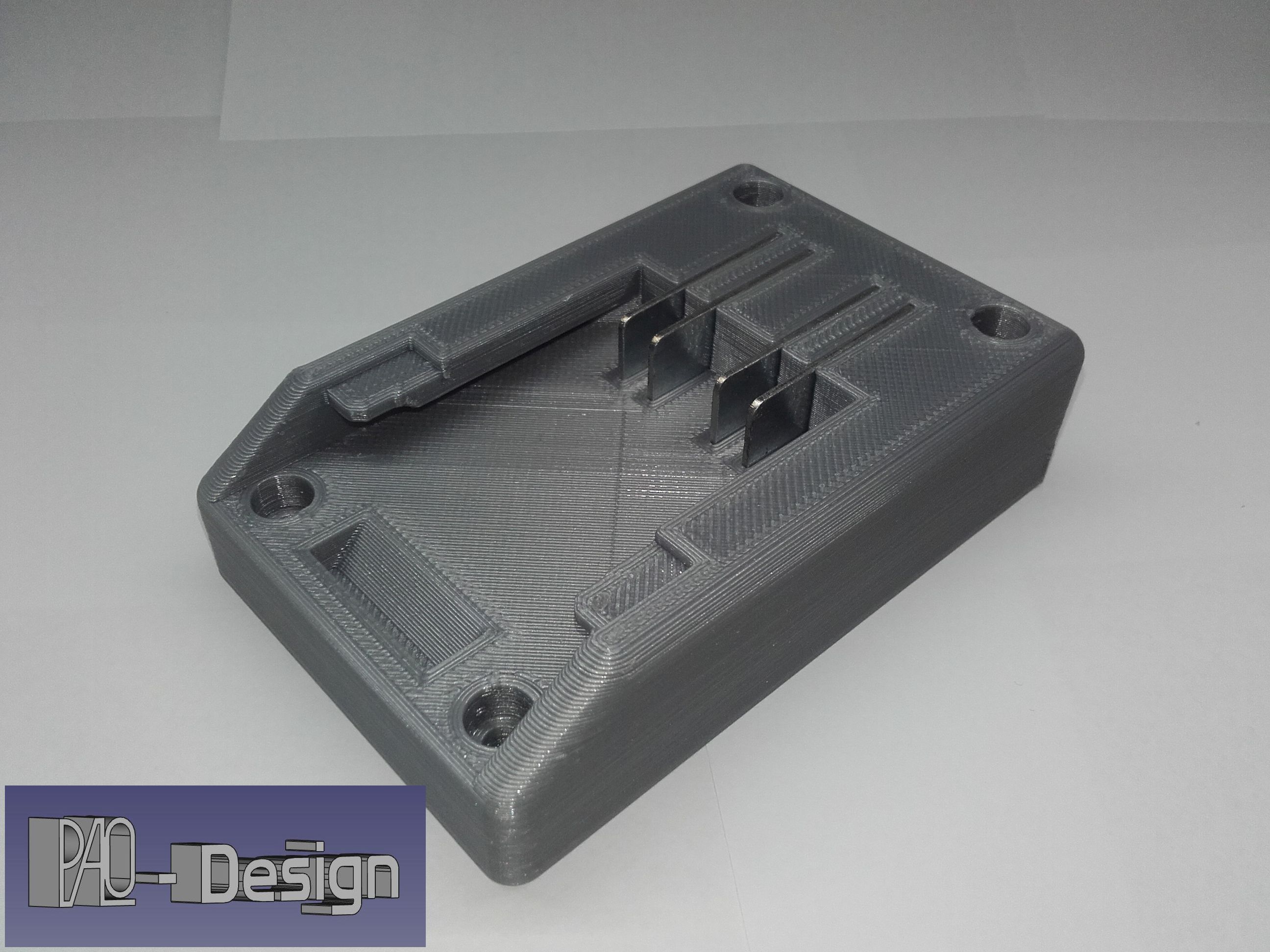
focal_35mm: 31
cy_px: 476
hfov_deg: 58.4
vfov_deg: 45.4
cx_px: 635
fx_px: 1137
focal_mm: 3.31
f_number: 2.2
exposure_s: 1/374
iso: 50
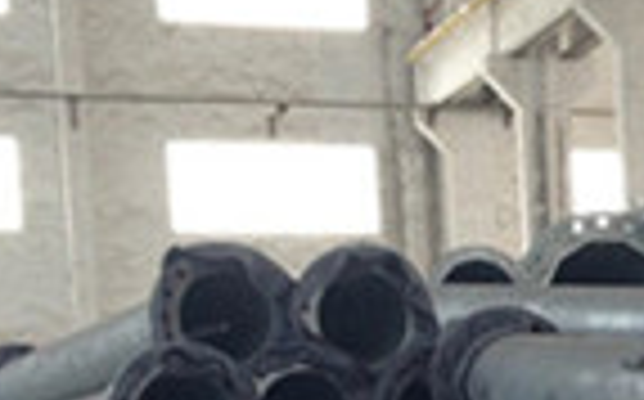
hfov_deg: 13.7
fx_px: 2577
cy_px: 625
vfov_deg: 8.7
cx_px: 847
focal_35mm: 147
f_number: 2.4
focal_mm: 4.12
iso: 80
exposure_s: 1/120
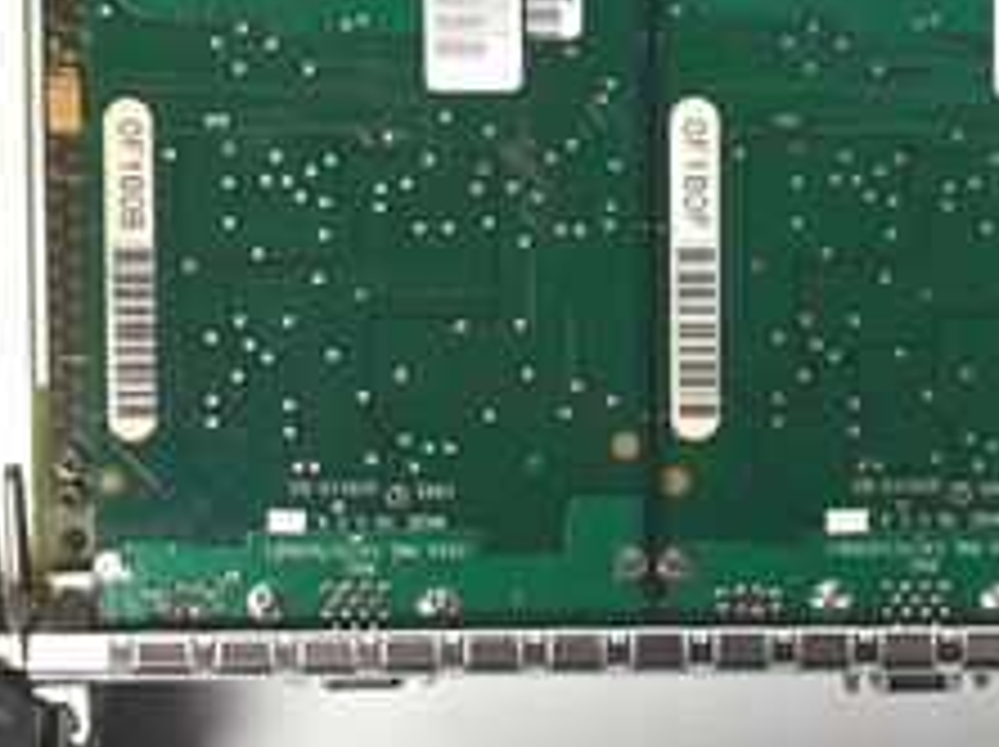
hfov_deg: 24.4
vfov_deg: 18.7
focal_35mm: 78
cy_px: 140
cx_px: 878
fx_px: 2249
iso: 100
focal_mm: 20
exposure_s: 1/200
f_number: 10
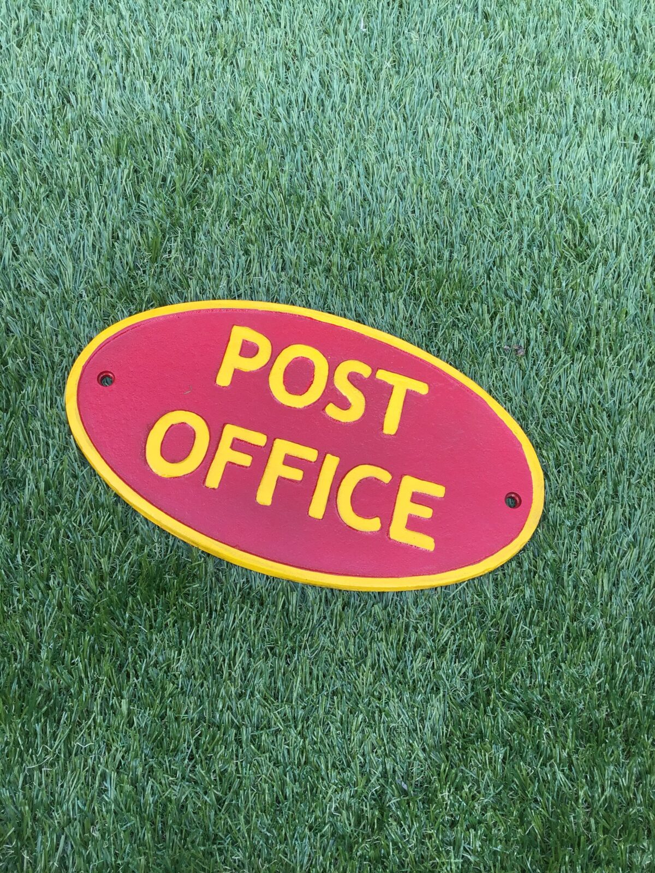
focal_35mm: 31
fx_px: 782
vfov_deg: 58.4
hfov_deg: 45.4
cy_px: 436
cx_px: 328
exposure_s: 1/157
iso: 25
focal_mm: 3.3
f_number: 2.4
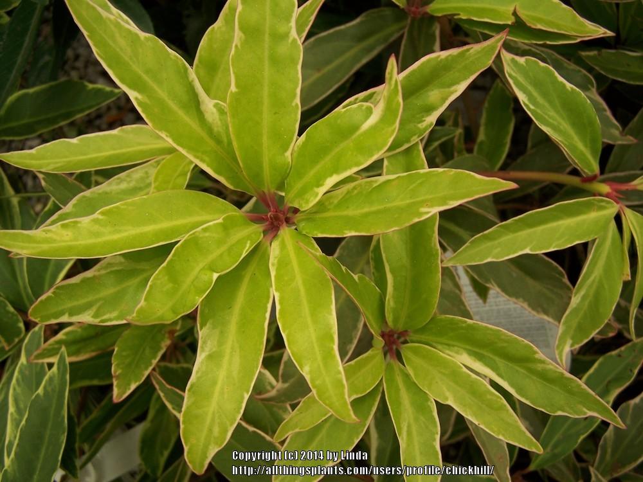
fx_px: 706
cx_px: 322
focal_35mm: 38
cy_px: 241
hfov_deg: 49.0
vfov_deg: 37.7
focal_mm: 6.3
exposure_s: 1/250
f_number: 2.8
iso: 80
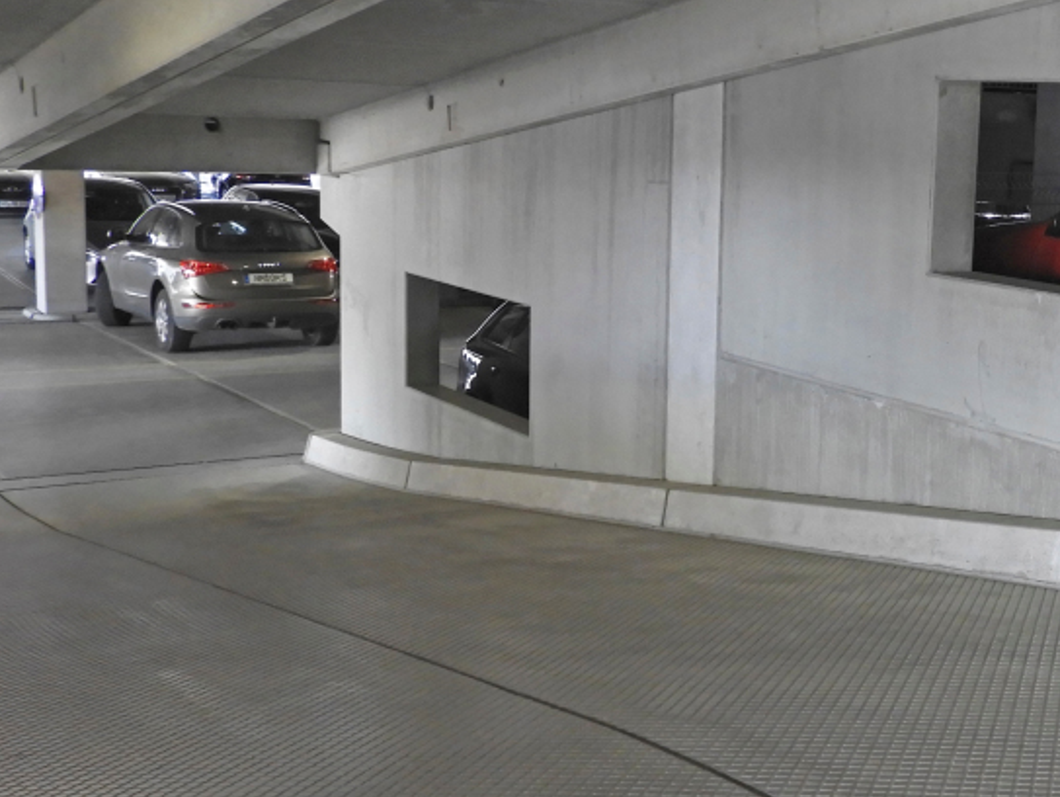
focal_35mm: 53
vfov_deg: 27.5
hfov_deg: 34.3
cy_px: 350
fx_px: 1624
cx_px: 941
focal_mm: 4.3
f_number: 3.3
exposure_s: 1/30
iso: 320
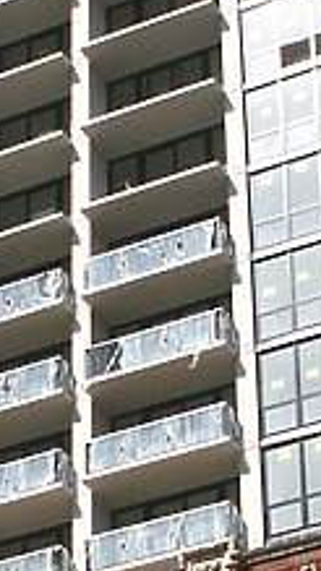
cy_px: 469
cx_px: 46
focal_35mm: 157
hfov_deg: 7.7
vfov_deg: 13.6
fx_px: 2378
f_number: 6.7
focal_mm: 7.18
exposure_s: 1/500
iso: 64
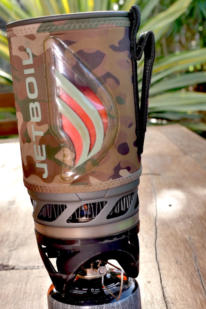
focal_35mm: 44
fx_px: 378
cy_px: 154
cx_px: 90
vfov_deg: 44.5
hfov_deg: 30.5
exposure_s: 1/250
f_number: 5
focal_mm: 21
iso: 200
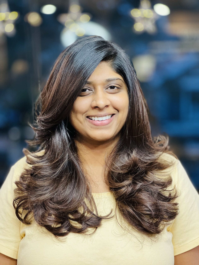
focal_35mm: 77
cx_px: 100
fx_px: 590
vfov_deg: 25.3
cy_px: 132
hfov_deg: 19.1
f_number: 2.8
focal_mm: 9
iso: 125
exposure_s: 1/33
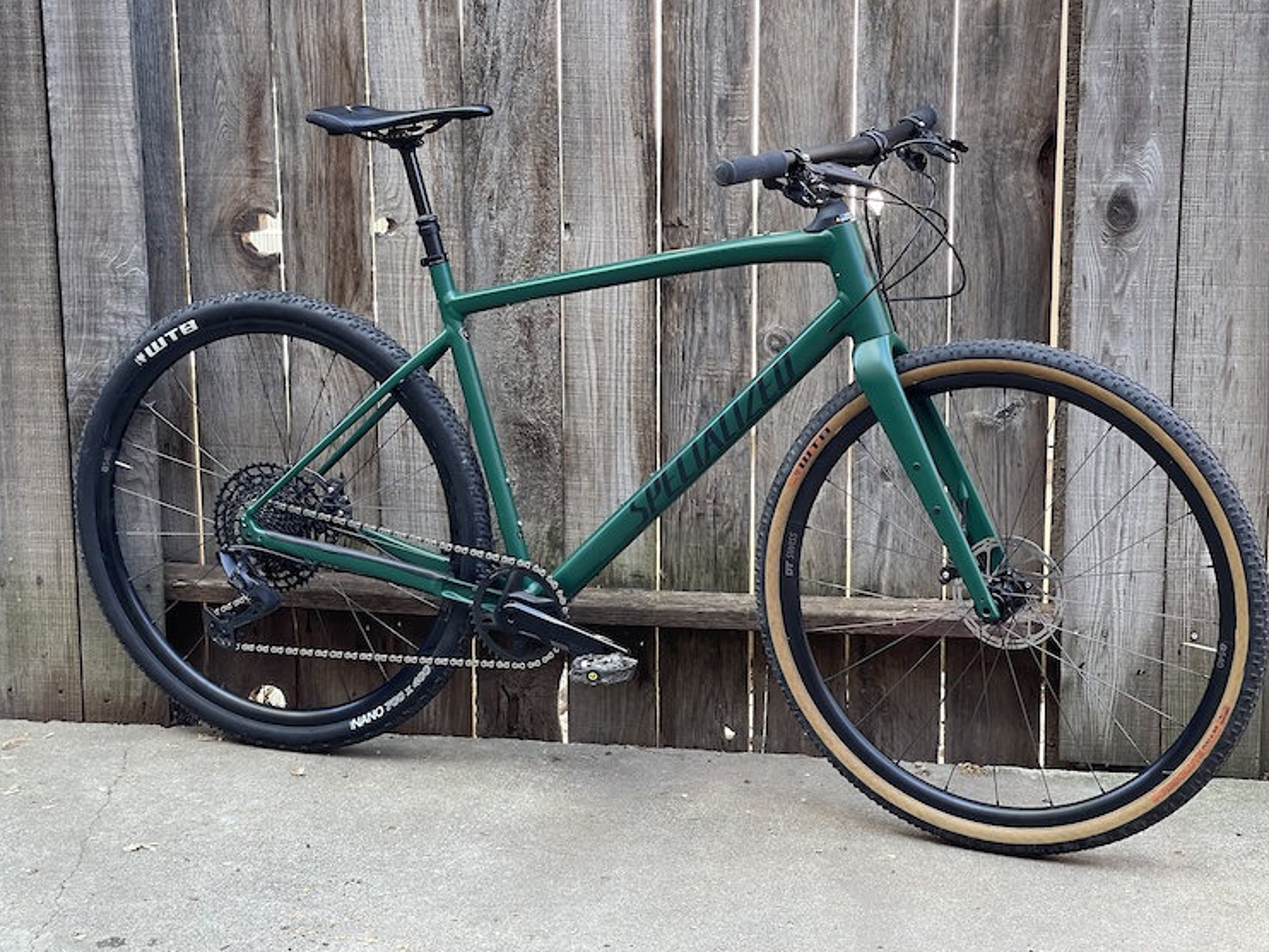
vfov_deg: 21.3
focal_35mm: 69
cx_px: 658
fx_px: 2530
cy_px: 461
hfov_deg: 28.2
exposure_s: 1/99
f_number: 2.2
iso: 80
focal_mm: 7.5
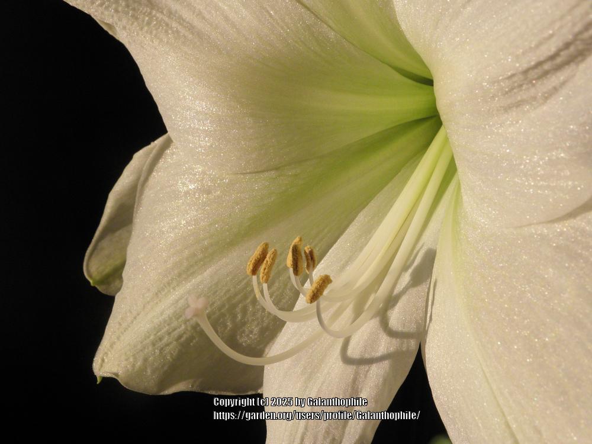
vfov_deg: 28.6
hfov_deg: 37.5
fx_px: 872
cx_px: 296
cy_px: 222
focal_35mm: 51
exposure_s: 1/200
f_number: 5.6
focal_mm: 9.22
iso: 200
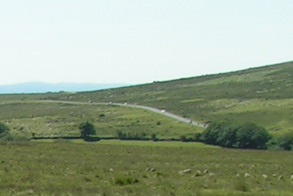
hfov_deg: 9.8
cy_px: 417
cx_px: -377
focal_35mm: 189
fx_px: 1539
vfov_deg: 7.0
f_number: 5.6
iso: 50
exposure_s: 1/320
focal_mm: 5.8
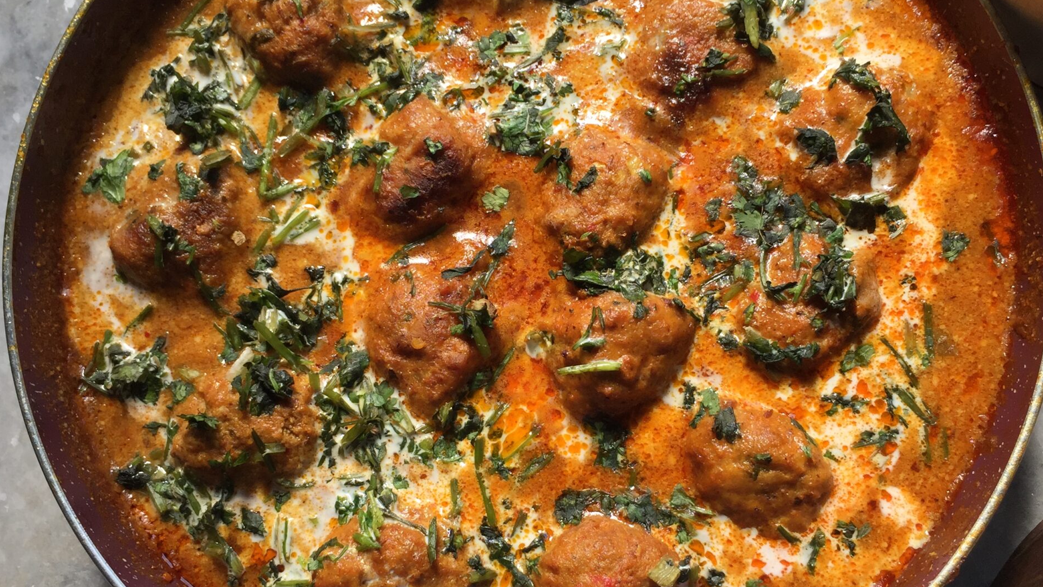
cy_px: 332
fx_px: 1189
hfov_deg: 47.4
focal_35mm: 43
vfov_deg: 27.7
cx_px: 530
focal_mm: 4.15
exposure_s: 1/527
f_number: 2.2
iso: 32
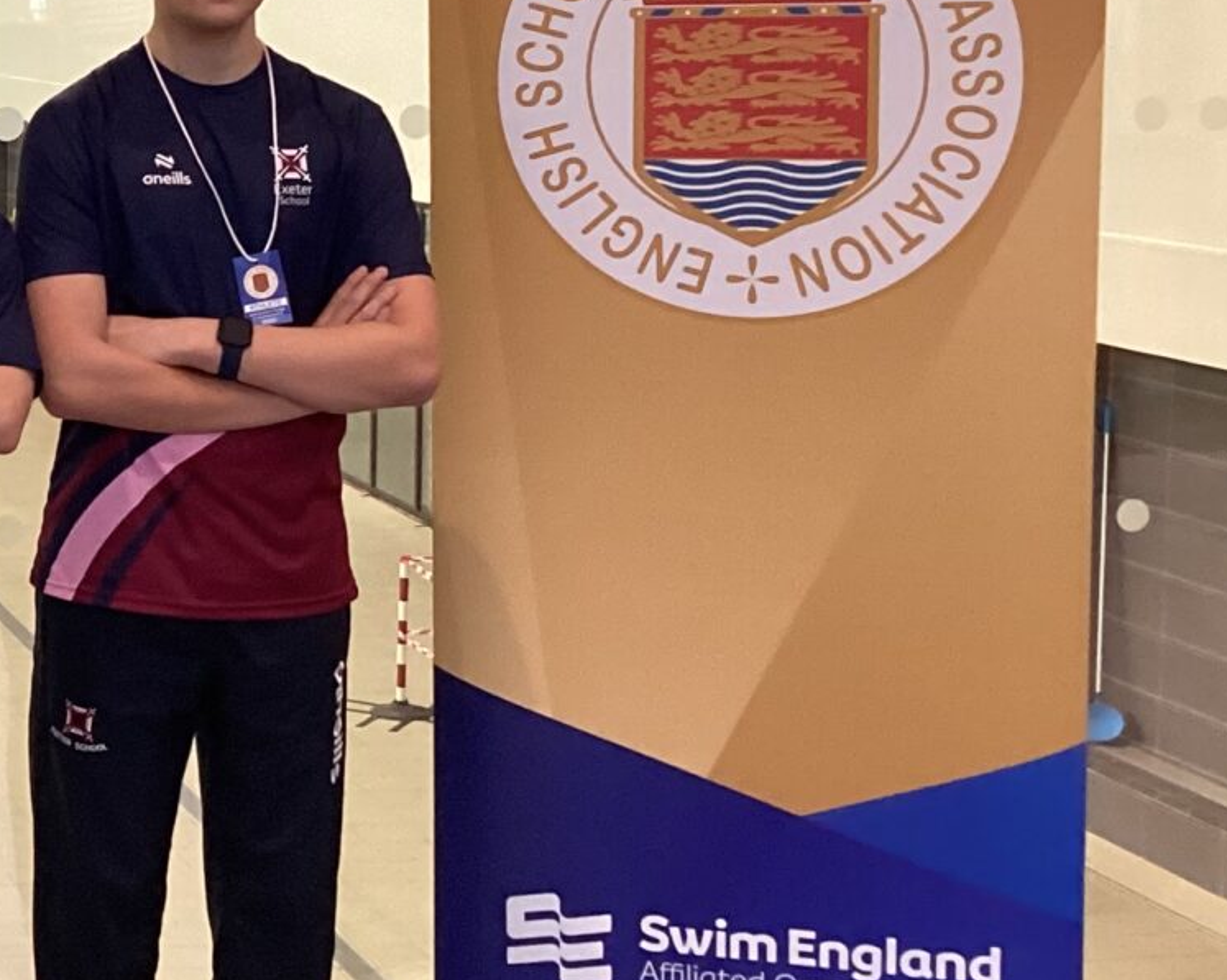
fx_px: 3013
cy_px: 238
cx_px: -379
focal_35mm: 83
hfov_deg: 20.9
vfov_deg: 18.4
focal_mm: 3.3
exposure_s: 1/50
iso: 200
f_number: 2.4
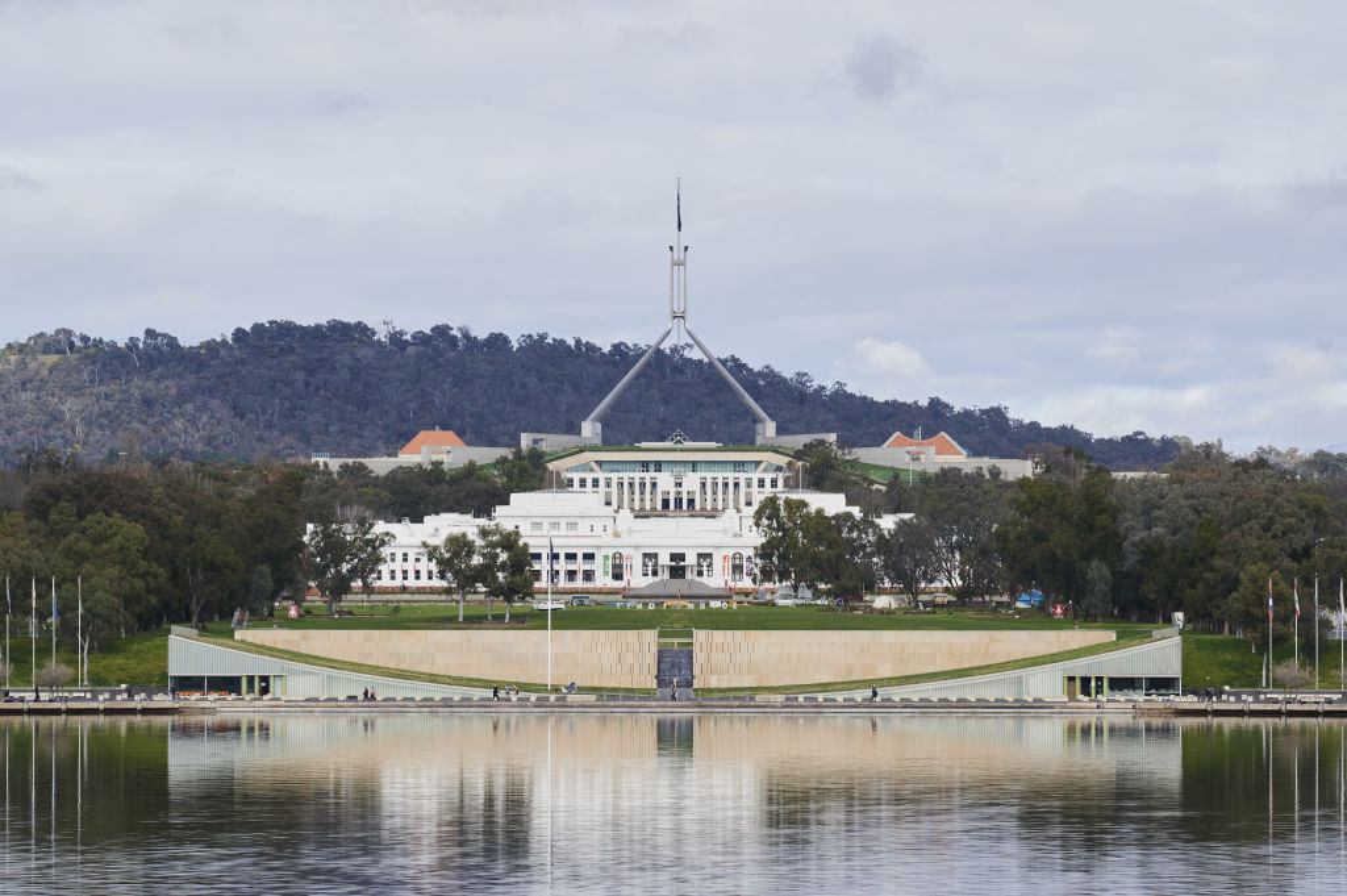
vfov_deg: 6.9
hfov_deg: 10.3
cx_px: 674
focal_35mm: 200
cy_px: 448
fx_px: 7477
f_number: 11
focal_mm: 200
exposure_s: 1/200
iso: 100
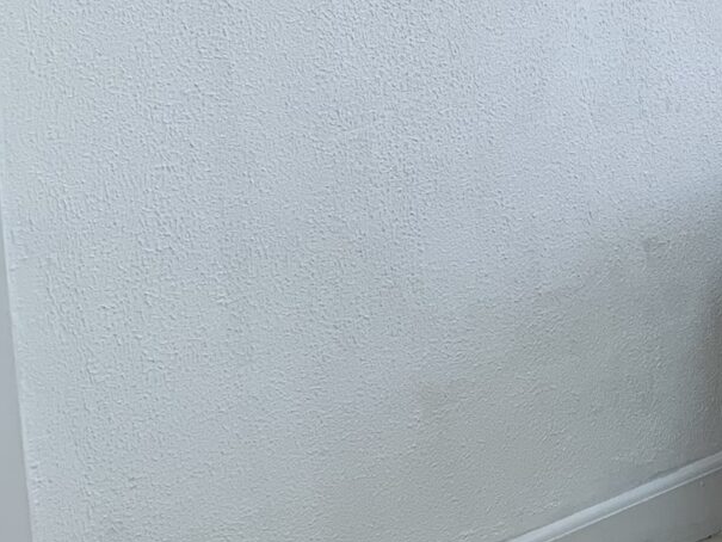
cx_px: 915
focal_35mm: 110
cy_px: 48
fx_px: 2295
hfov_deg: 16.9
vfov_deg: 13.3
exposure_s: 1/121
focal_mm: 4.25
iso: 64
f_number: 1.8
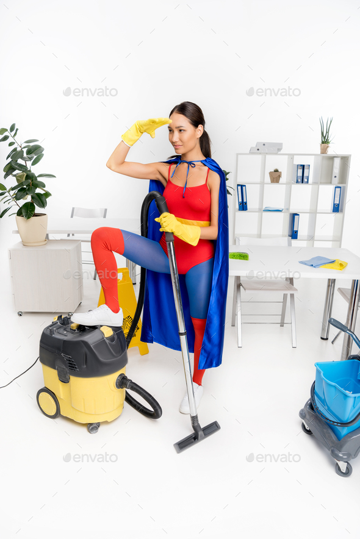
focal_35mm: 30
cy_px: 270
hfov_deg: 43.6
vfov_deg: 61.9
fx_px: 450
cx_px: 180
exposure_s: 1/200
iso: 100
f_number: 8
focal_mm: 30
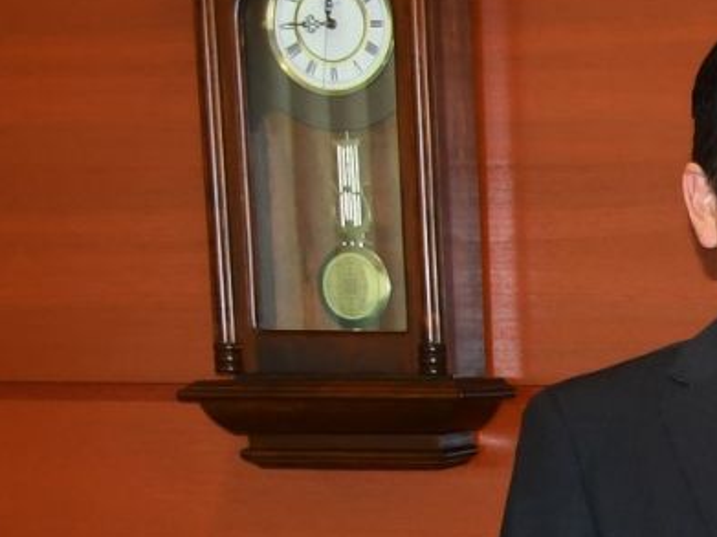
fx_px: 3127
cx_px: 1568
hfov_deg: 11.4
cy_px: 973
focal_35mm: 151
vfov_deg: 9.4
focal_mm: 20
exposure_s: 1/80
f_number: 3.5
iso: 400
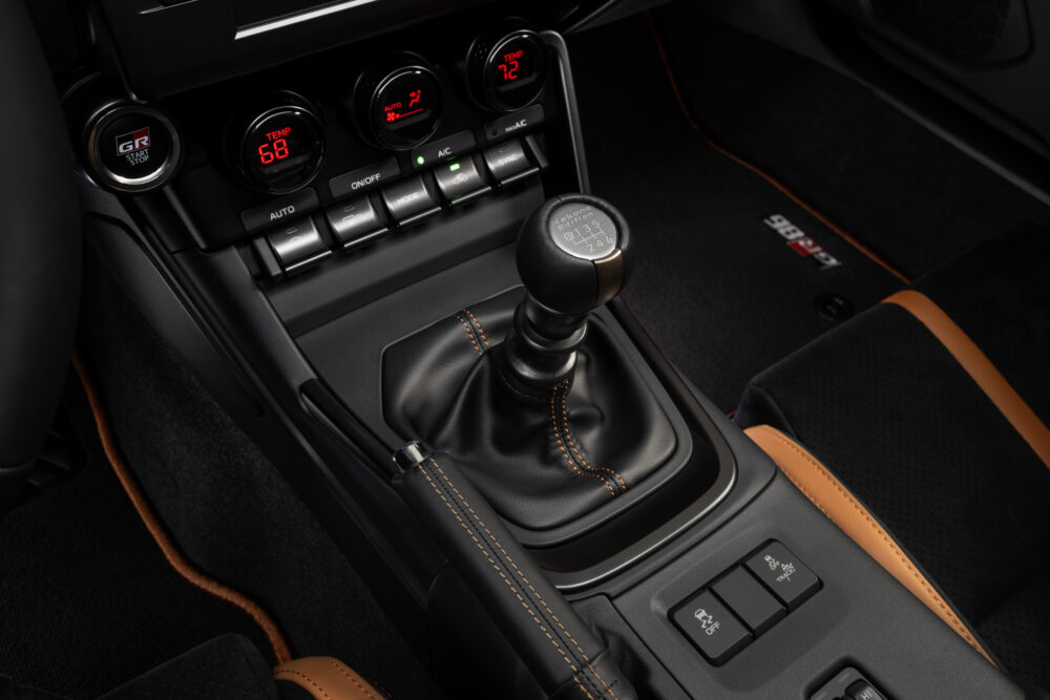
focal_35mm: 32
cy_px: 350
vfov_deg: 41.1
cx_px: 525
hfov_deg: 58.7
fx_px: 933
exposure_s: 3
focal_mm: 32
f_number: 11
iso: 64
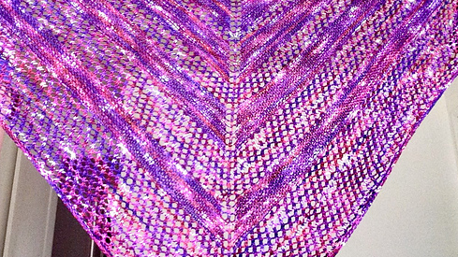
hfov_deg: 51.6
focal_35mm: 39
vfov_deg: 30.4
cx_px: 232
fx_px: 474
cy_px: 132
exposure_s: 1/30
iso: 125
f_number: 2.4
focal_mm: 2.18
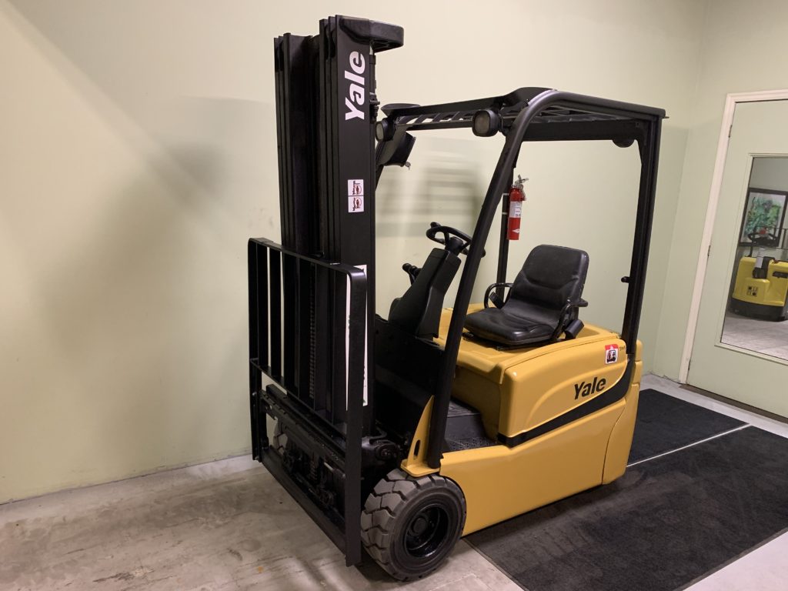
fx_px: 592
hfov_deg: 67.3
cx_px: 394
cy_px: 296
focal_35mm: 26
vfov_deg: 53.1
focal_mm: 4.25
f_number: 1.8
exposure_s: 1/60
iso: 320
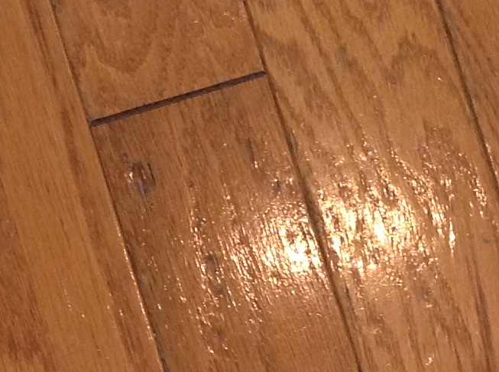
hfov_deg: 14.1
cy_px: 626
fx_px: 2000
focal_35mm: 139
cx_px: 471
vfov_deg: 10.1
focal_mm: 4.28
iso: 100
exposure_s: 1/15
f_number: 2.4
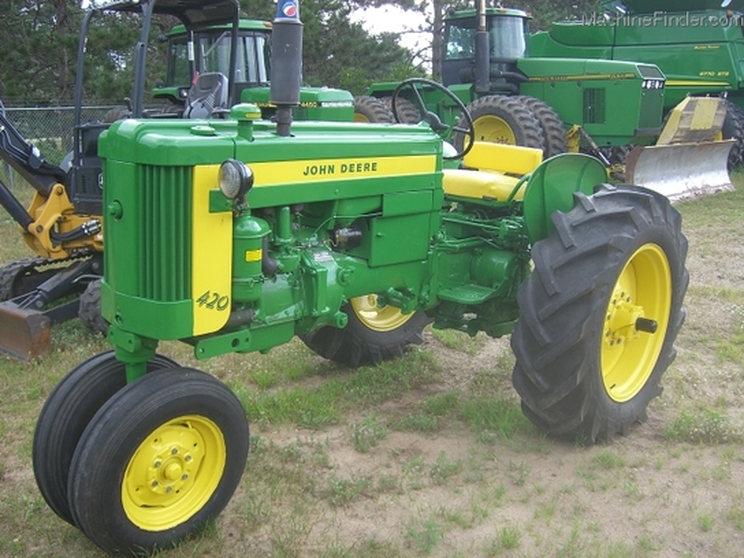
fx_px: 817
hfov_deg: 49.0
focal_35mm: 38
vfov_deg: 37.7
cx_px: 372
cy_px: 279
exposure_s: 1/200
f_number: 2.7
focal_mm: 6.2
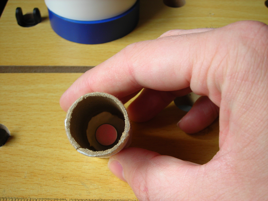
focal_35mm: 47
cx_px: 134
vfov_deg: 30.9
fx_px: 364
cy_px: 100
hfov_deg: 40.4
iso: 50
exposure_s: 1/4.2
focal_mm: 7.8
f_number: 3.4
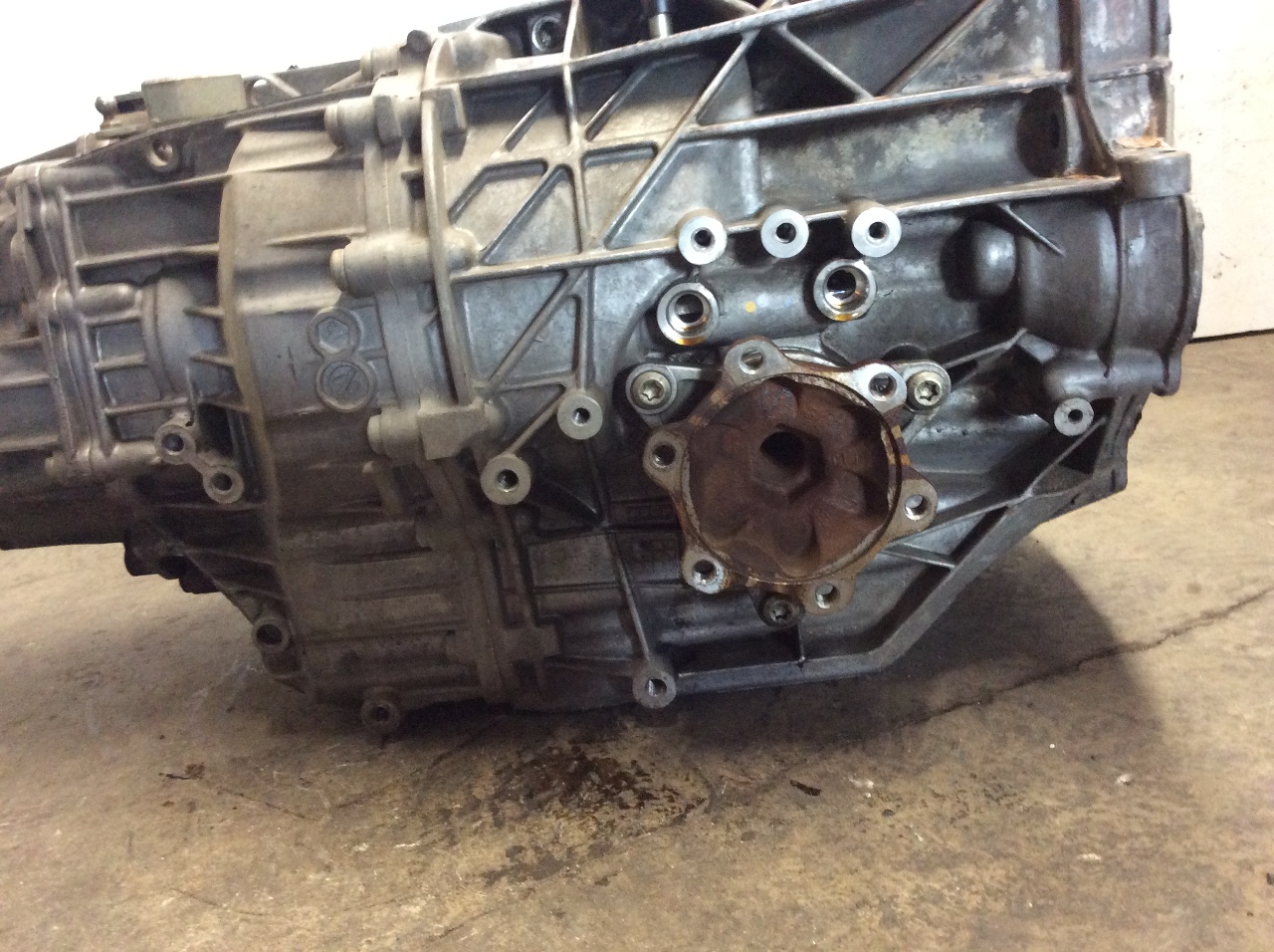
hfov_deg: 56.9
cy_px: 476
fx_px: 1176
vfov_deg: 44.1
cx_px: 637
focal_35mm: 32
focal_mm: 3.3
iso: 250
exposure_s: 1/24
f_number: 2.4
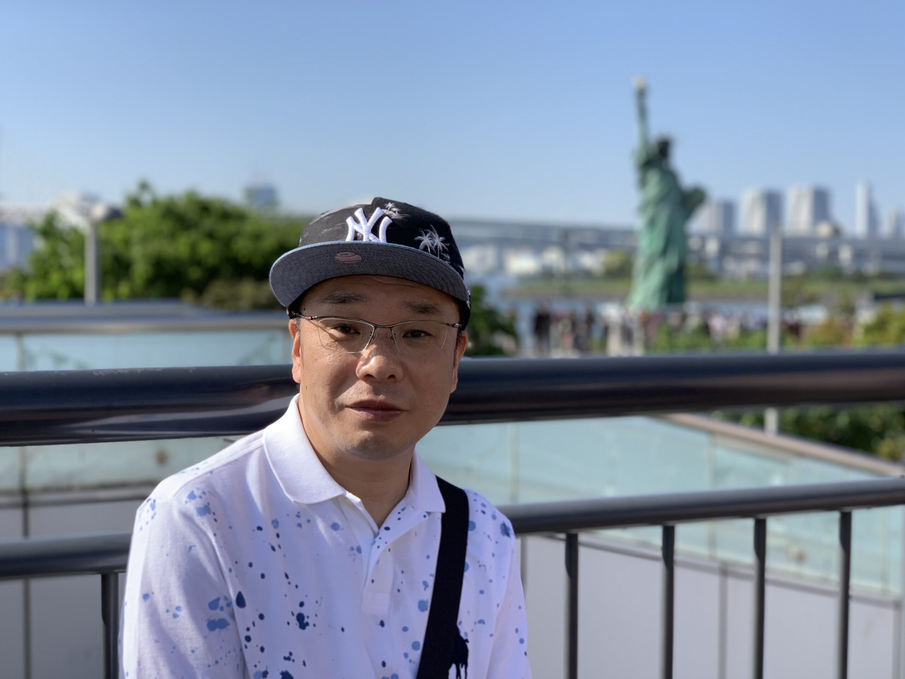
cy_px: 340
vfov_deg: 28.0
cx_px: 452
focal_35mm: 52
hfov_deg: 36.8
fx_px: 1359
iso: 16
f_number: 2.4
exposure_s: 1/648
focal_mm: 6
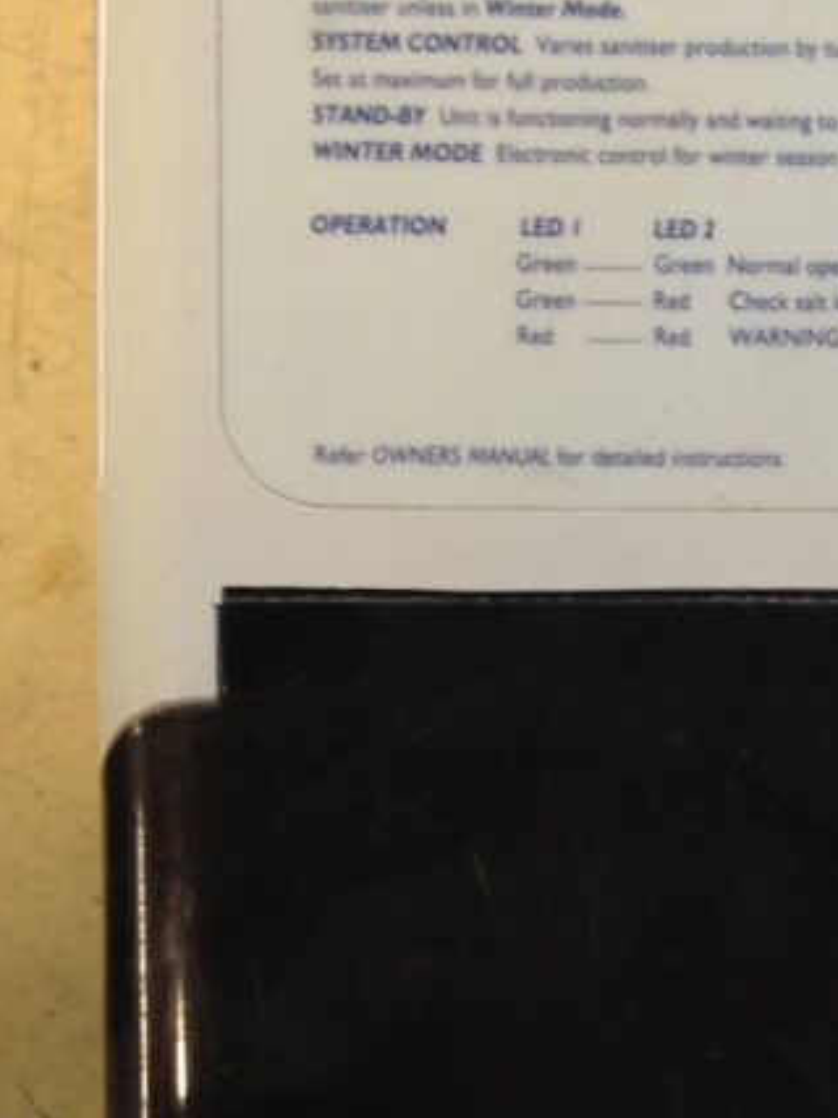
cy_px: 728
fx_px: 2713
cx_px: 851
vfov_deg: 23.2
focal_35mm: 84
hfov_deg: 17.1
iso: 100
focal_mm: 4.28
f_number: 2.4
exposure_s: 1/20
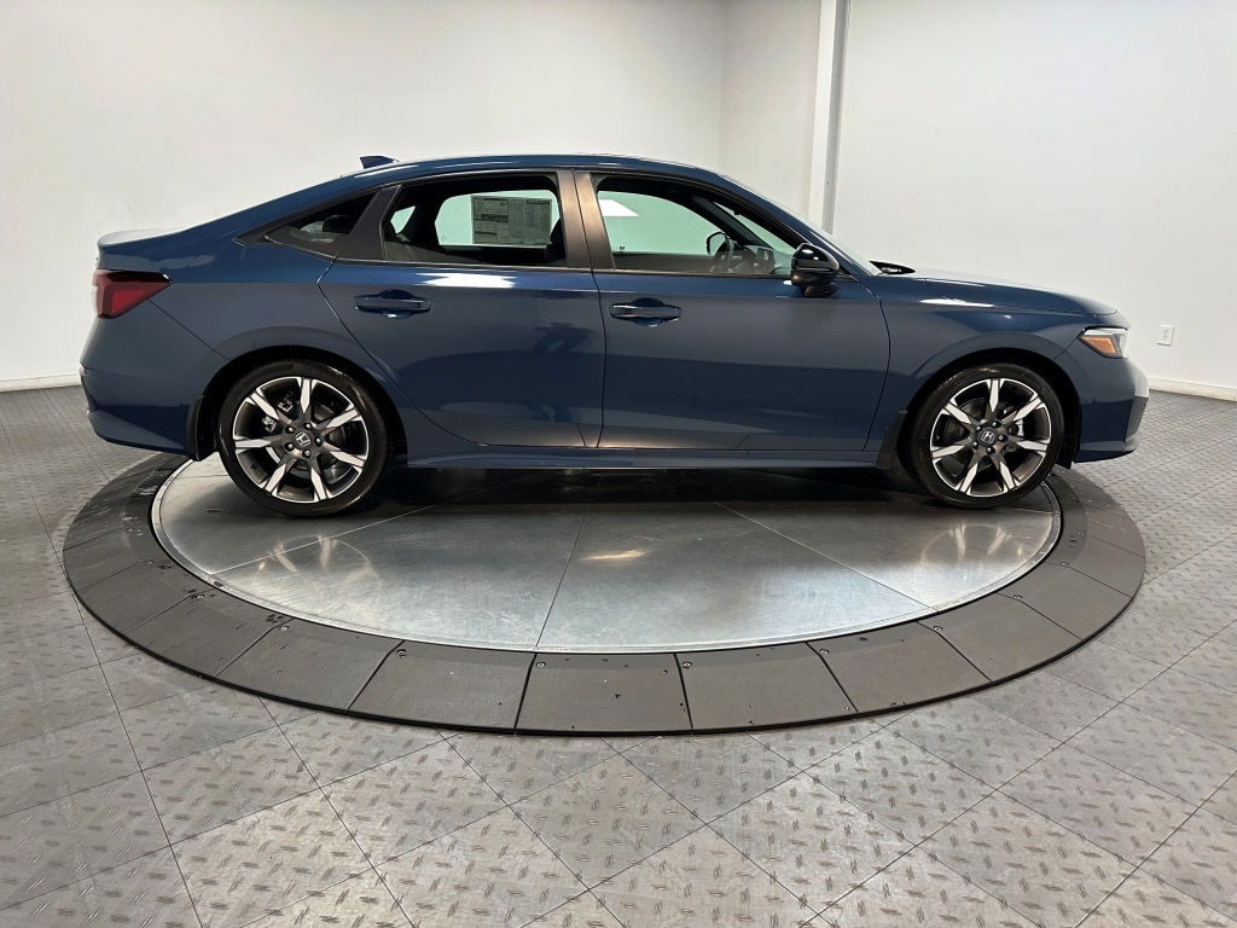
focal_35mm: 24
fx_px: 858
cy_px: 464
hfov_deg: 71.6
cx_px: 618
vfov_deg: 56.8
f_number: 1.78
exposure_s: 1/60
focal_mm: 6.86
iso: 400
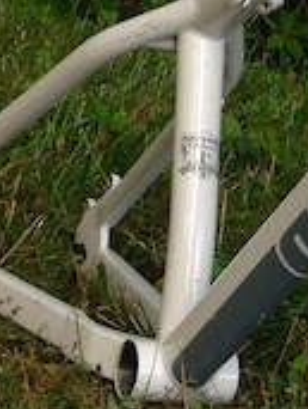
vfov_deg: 12.8
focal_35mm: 154
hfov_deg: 9.2
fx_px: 1820
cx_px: 554
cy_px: 304
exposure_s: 1/120
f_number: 2.4
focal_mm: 4.12
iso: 64
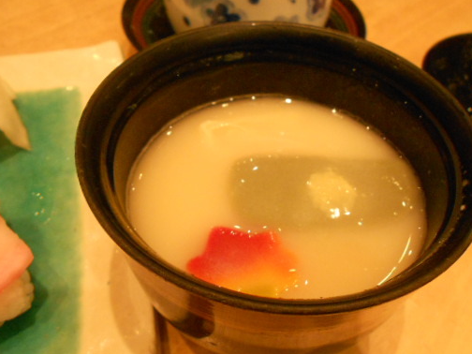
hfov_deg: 55.1
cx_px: 273
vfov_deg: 42.9
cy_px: 199
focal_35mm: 33
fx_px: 450
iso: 400
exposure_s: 1/60
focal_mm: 4.6
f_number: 3.2
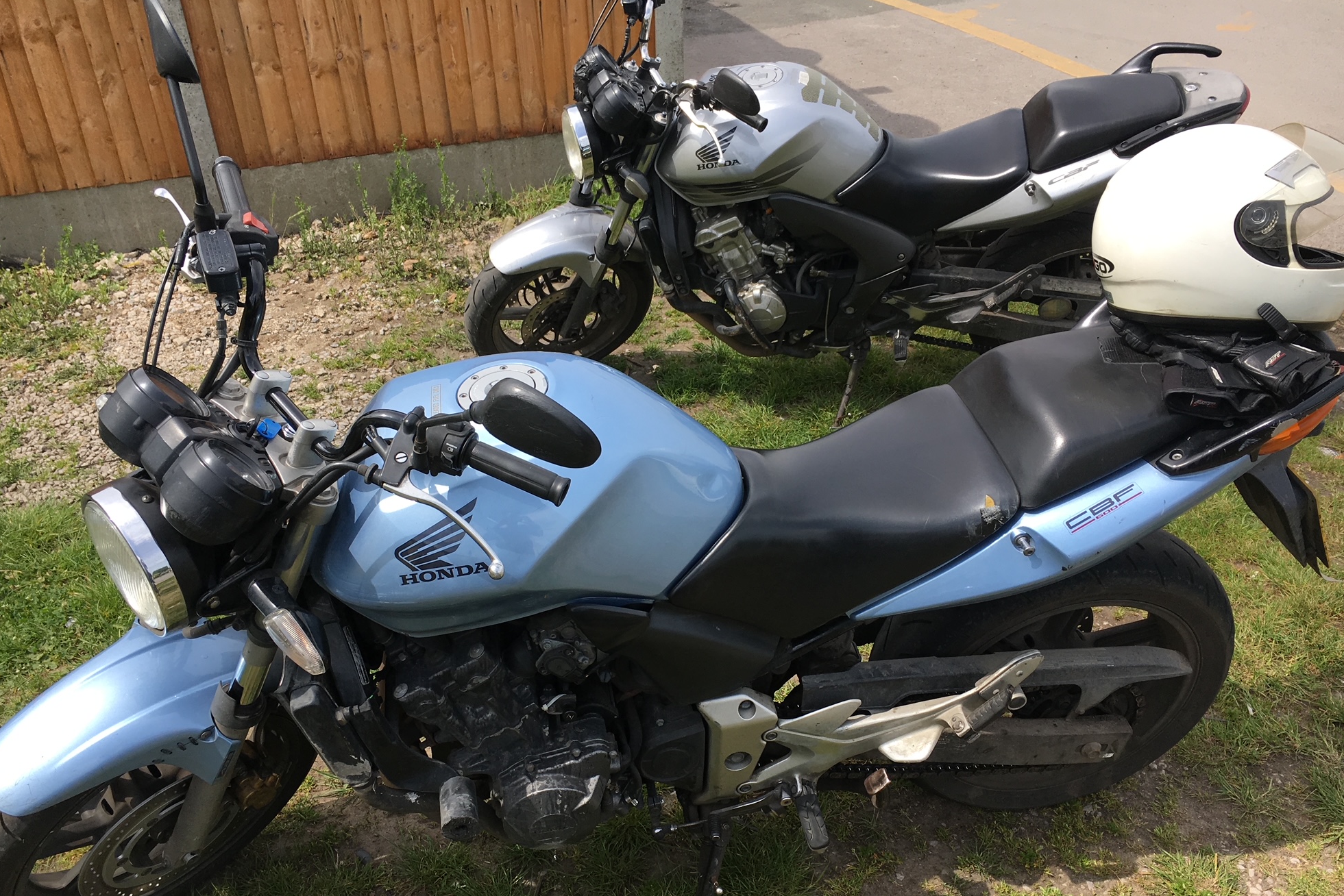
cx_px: 655
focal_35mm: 31
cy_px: 513
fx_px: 1157
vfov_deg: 42.2
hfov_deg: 60.3
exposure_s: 1/999
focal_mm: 4.15
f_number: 2.2
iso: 25
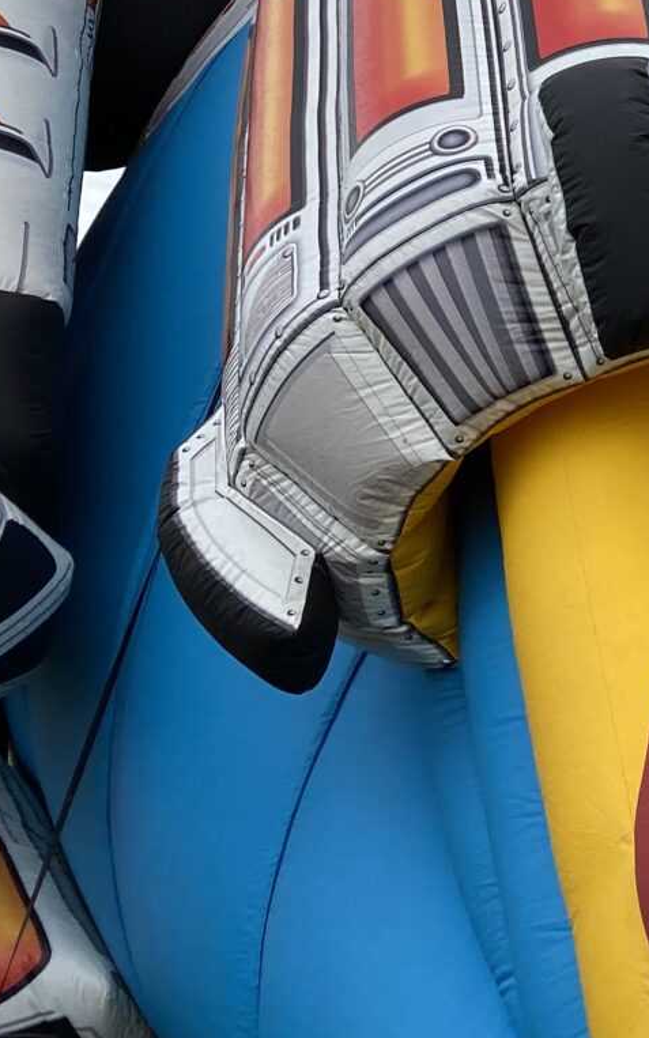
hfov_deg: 14.1
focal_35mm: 74
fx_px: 2094
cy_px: 113
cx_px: 1380
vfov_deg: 26.9
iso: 32
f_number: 1.8
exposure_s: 1/2688
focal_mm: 4.25
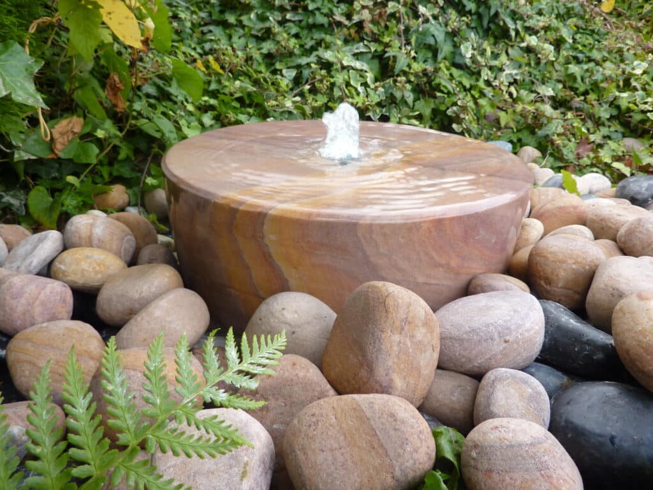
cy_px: 245
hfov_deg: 69.4
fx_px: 472
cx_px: 326
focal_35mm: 25
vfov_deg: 54.9
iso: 80
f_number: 3.3
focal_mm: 4.1
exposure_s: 1/60
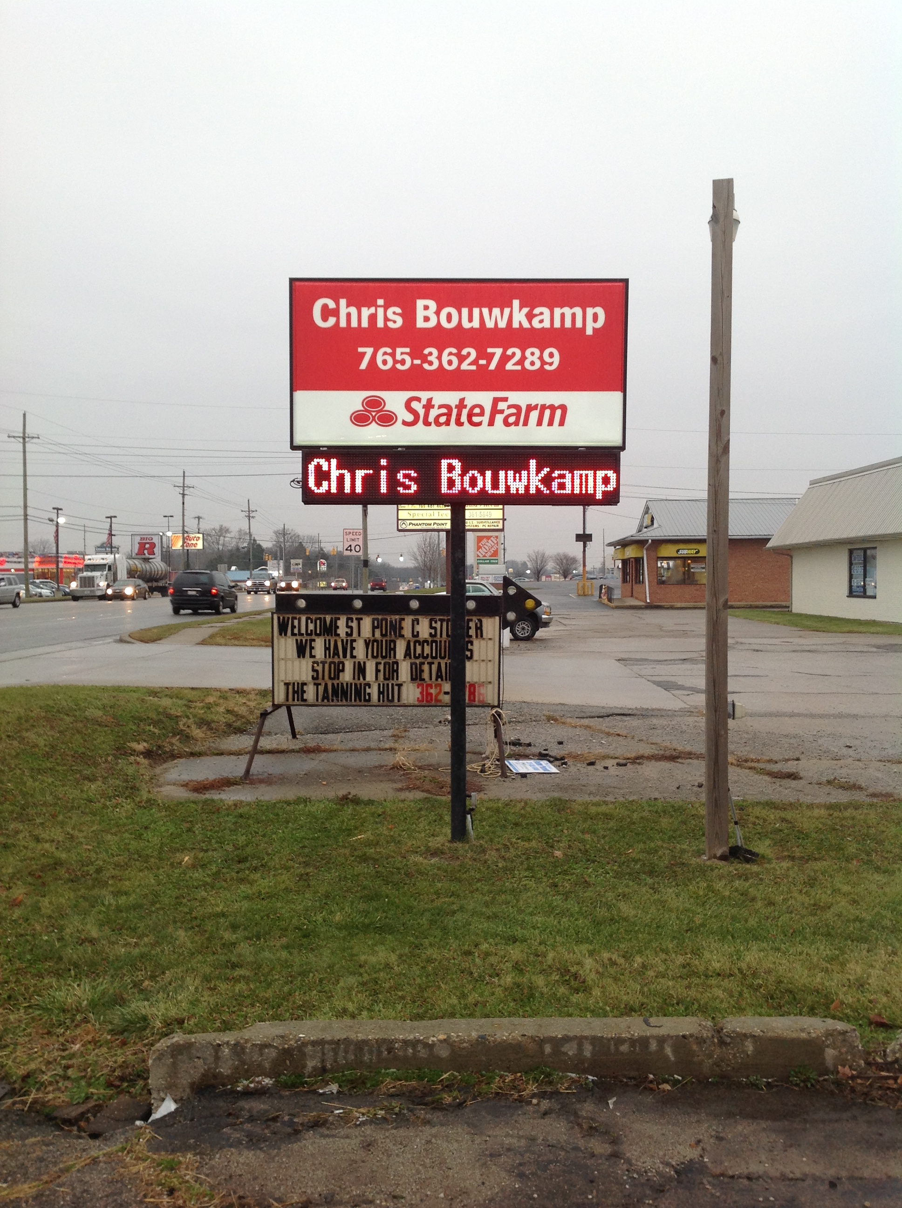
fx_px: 1219
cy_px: 604
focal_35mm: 35
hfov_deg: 40.6
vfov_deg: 52.7
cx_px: 451
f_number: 2.4
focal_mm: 4.28
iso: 64
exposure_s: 1/60
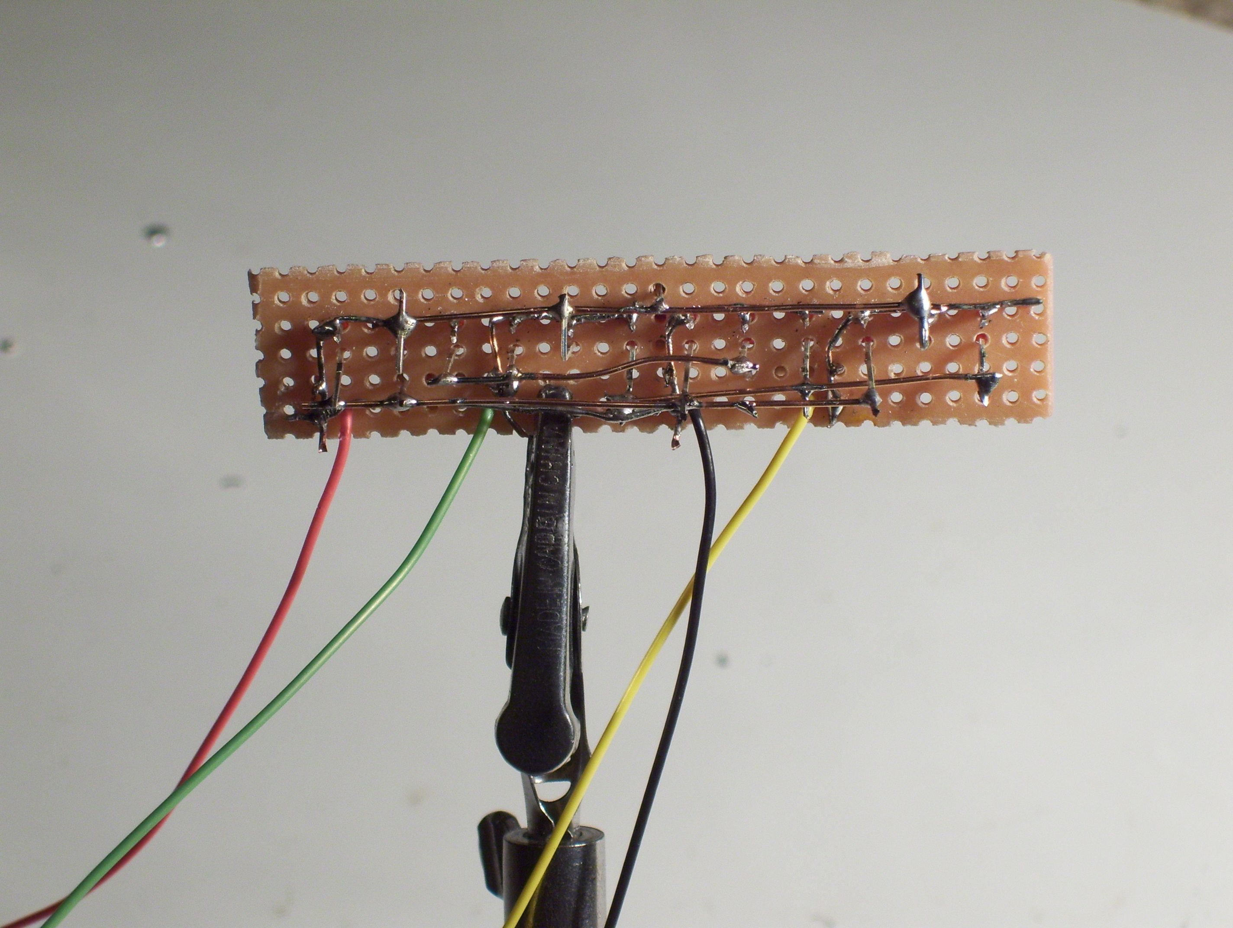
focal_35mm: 108
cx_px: 616
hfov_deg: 18.2
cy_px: 464
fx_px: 3852
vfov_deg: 13.7
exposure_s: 1/20
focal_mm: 18
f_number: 4.6
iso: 160
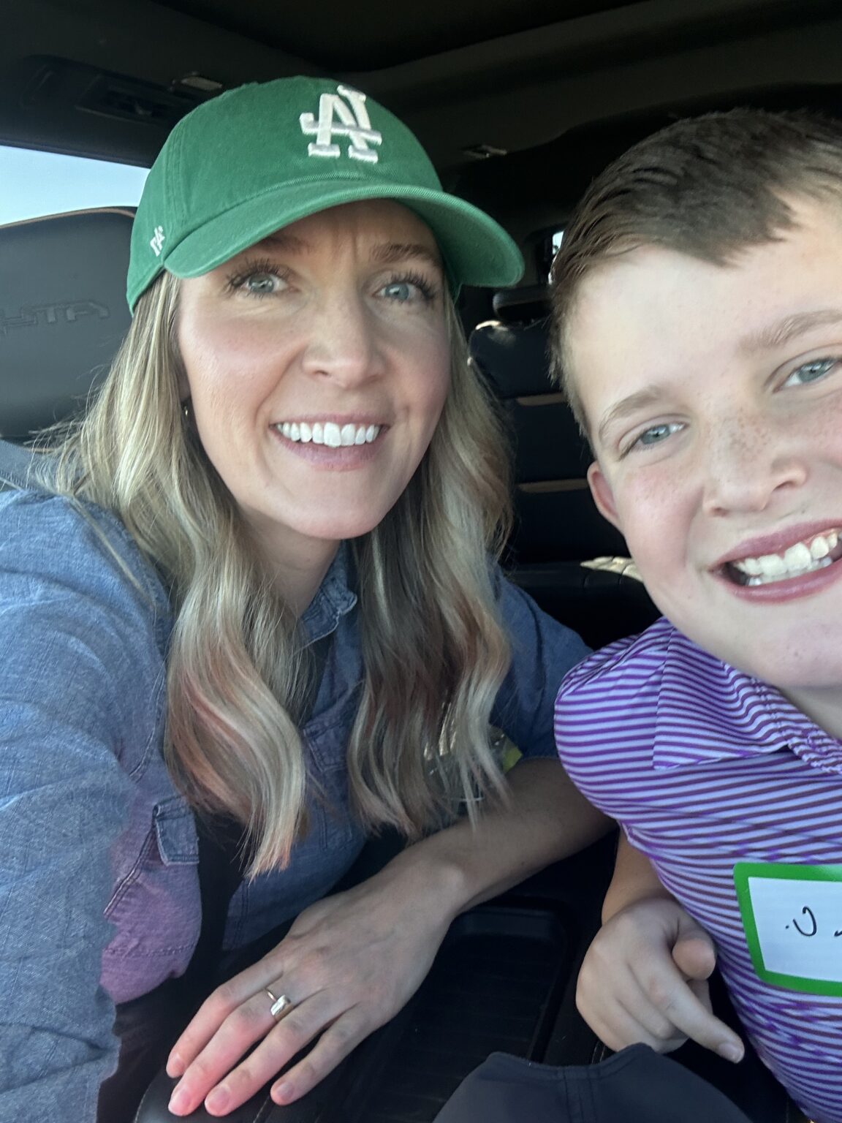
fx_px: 973
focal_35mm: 30
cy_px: 562
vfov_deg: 60.0
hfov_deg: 46.8
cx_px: 421
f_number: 1.9
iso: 40
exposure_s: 1/121
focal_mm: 2.69
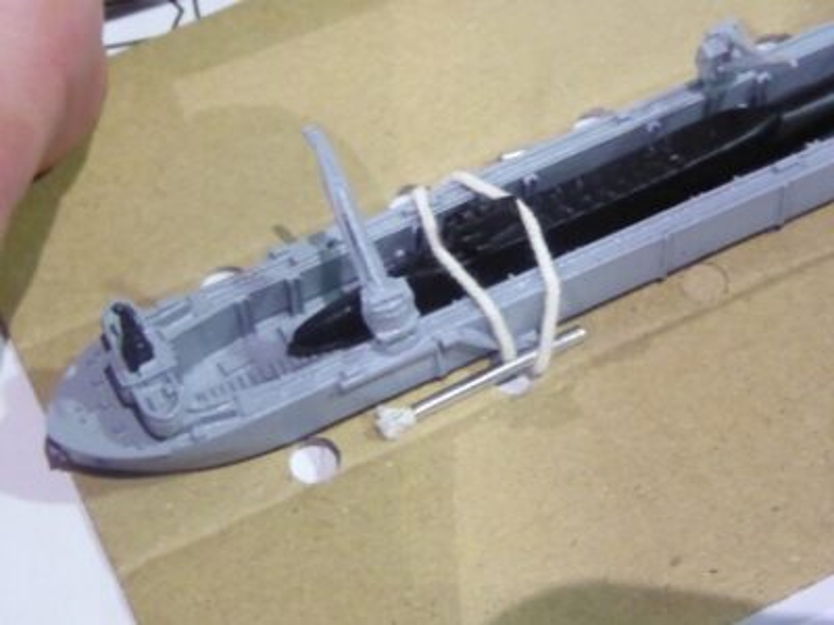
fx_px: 2192
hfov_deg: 21.5
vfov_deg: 16.2
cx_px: 417
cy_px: 312
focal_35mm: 91
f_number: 4.8
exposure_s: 1/15
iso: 2000
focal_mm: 15
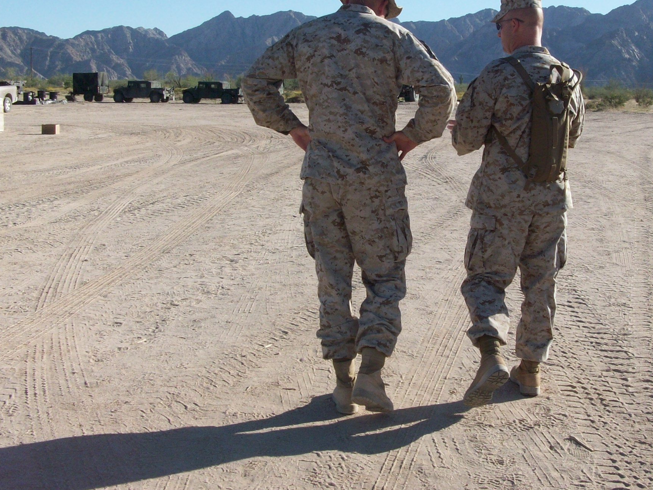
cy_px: 131
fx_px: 962
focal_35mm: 51
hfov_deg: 37.2
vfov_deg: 28.2
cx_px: 418
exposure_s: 1/336
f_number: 5.5
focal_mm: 5.7
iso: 64
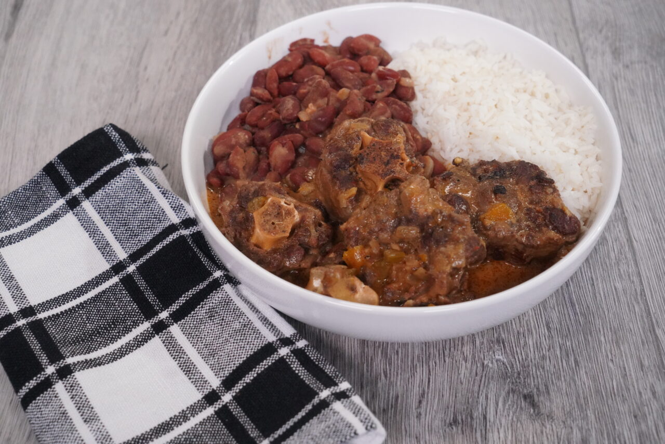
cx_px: 332
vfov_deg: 30.5
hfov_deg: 44.5
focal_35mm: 44
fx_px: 813
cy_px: 222
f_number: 7.1
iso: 10000
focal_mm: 44
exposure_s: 1/1600
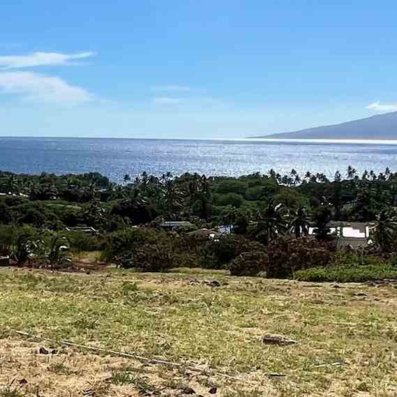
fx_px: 804
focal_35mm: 62
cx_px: 134
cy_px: 223
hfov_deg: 27.6
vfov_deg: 27.7
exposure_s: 1/3311
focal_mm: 1.57
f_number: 1.8
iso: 32
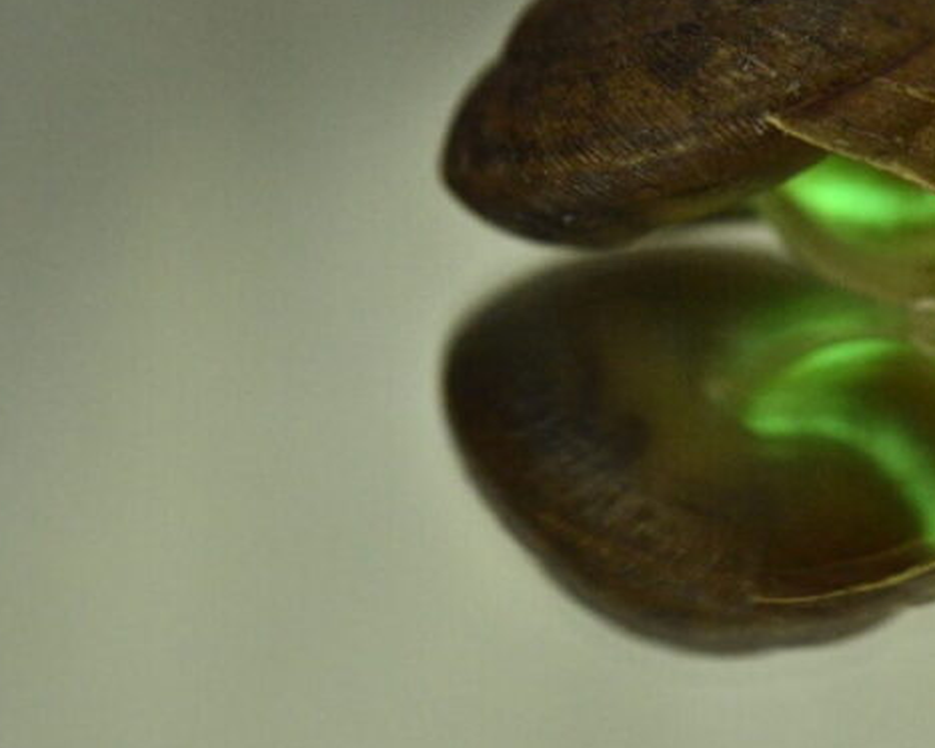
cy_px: 306
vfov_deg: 11.9
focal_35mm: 130
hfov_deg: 14.7
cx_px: 689
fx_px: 3599
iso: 5000
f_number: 7.1
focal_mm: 60
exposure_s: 30
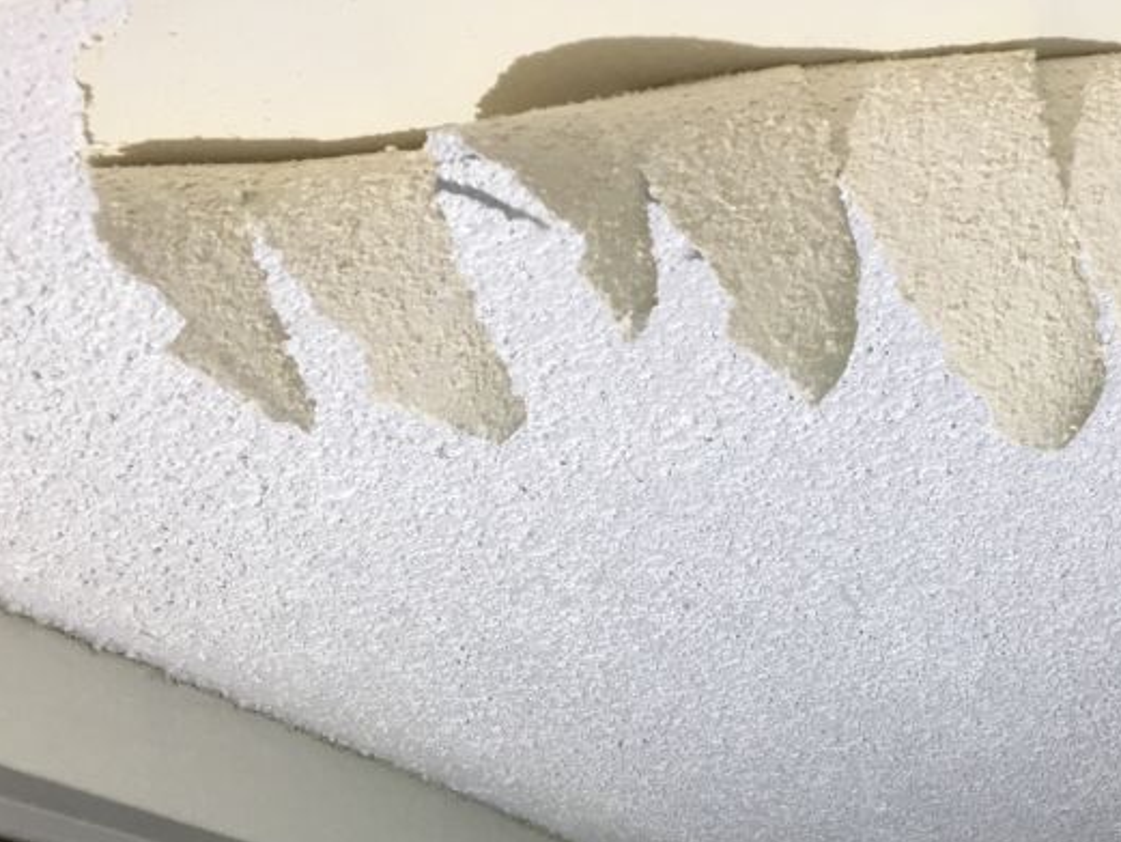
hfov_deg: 33.0
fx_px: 1846
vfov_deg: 25.1
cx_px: 874
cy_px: 721
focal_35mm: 57
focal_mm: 4.15
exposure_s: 1/40
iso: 25
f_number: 2.2
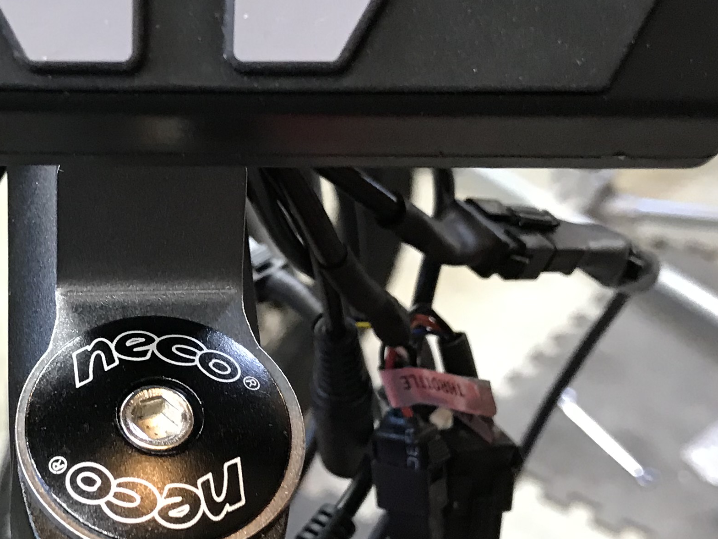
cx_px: 112
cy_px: 258
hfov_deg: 26.4
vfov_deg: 20.4
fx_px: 1493
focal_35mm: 72
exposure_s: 1/15
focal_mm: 3.99
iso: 64
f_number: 1.8
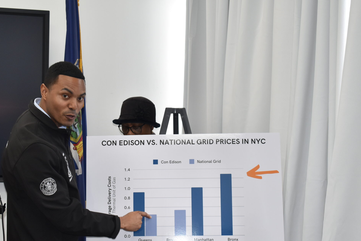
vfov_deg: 17.7
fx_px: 772
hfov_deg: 26.3
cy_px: 153
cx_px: 147
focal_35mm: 77
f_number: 5.6
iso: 720
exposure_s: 1/125
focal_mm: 38
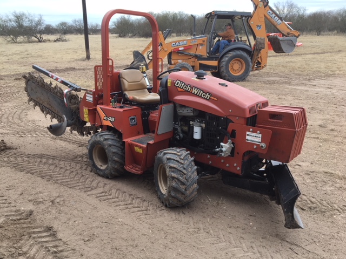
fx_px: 290
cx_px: 173
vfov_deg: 48.2
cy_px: 130
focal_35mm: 29
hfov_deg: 61.7
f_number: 2.2
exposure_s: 1/354
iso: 25
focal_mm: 4.15
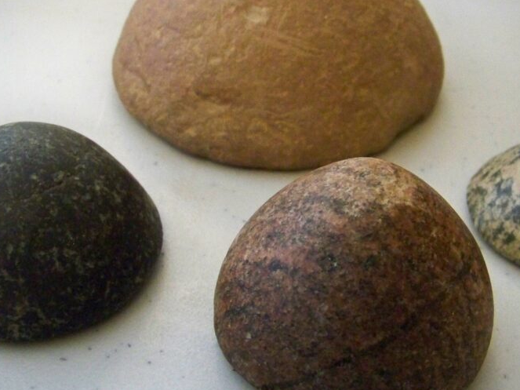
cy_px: 174
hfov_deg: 37.4
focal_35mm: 51
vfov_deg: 28.5
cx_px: 293
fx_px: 766
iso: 1000
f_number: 2.8
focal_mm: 5.85
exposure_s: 1/30
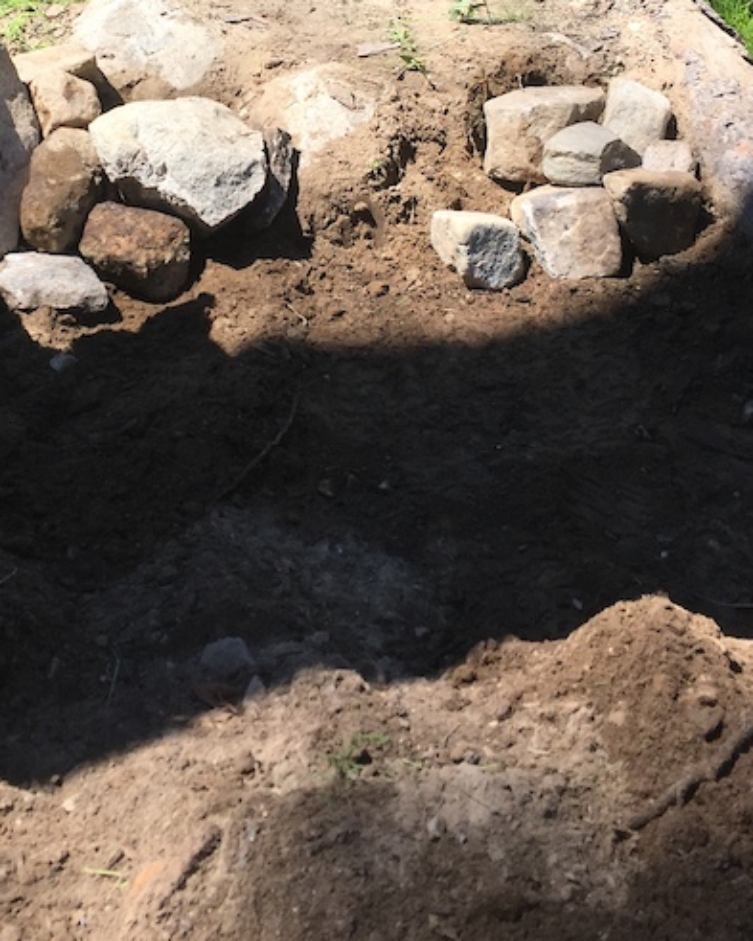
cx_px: 188
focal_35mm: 59
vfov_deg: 30.6
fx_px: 1643
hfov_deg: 25.5
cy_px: 103
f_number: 2.2
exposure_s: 1/706
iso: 32
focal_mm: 4.15
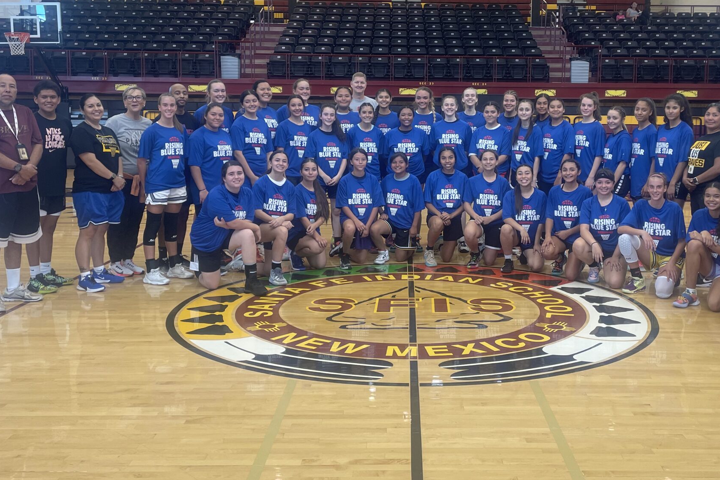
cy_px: 176
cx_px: 421
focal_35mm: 41
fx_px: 820
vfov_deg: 32.5
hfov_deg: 47.2
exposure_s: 1/60
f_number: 1.6
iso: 64
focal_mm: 4.2
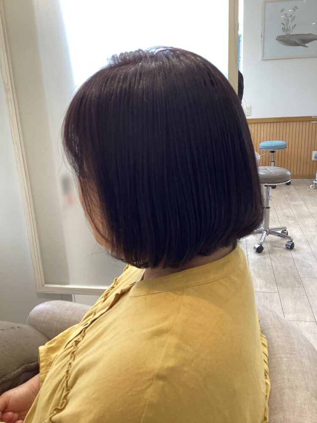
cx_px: 158
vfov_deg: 58.4
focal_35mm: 31
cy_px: 212
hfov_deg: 45.4
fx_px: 379
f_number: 2.4
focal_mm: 3.3
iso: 50
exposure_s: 1/60
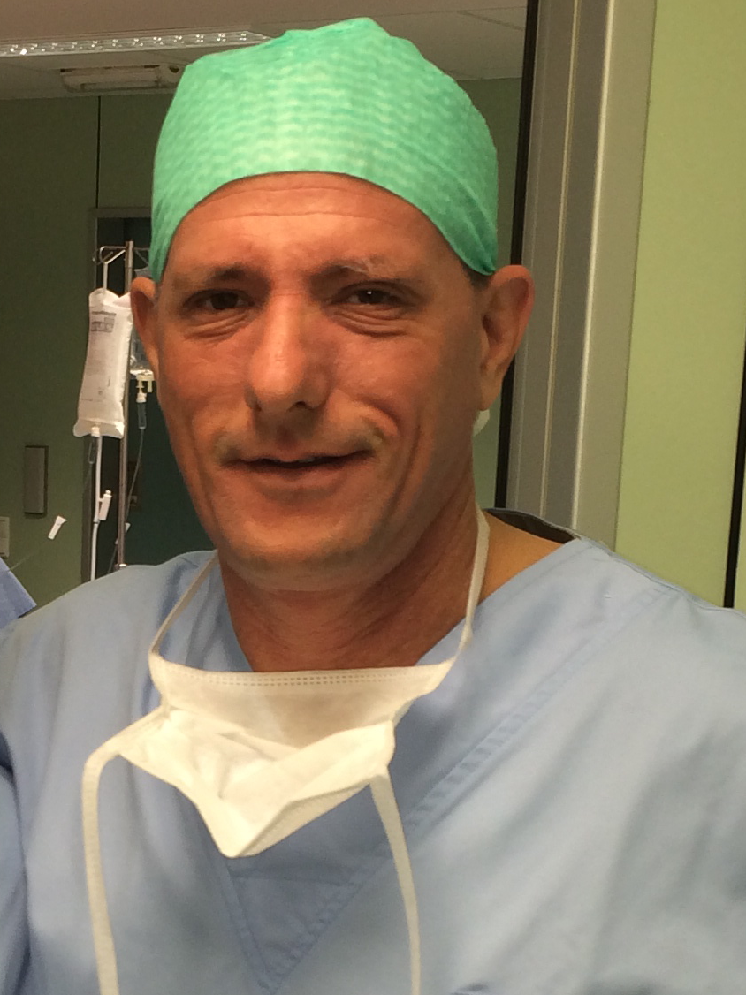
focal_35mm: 87
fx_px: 2501
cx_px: 79
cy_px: 888
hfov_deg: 16.7
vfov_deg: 22.0
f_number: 2.2
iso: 32
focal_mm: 4.12
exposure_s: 1/33
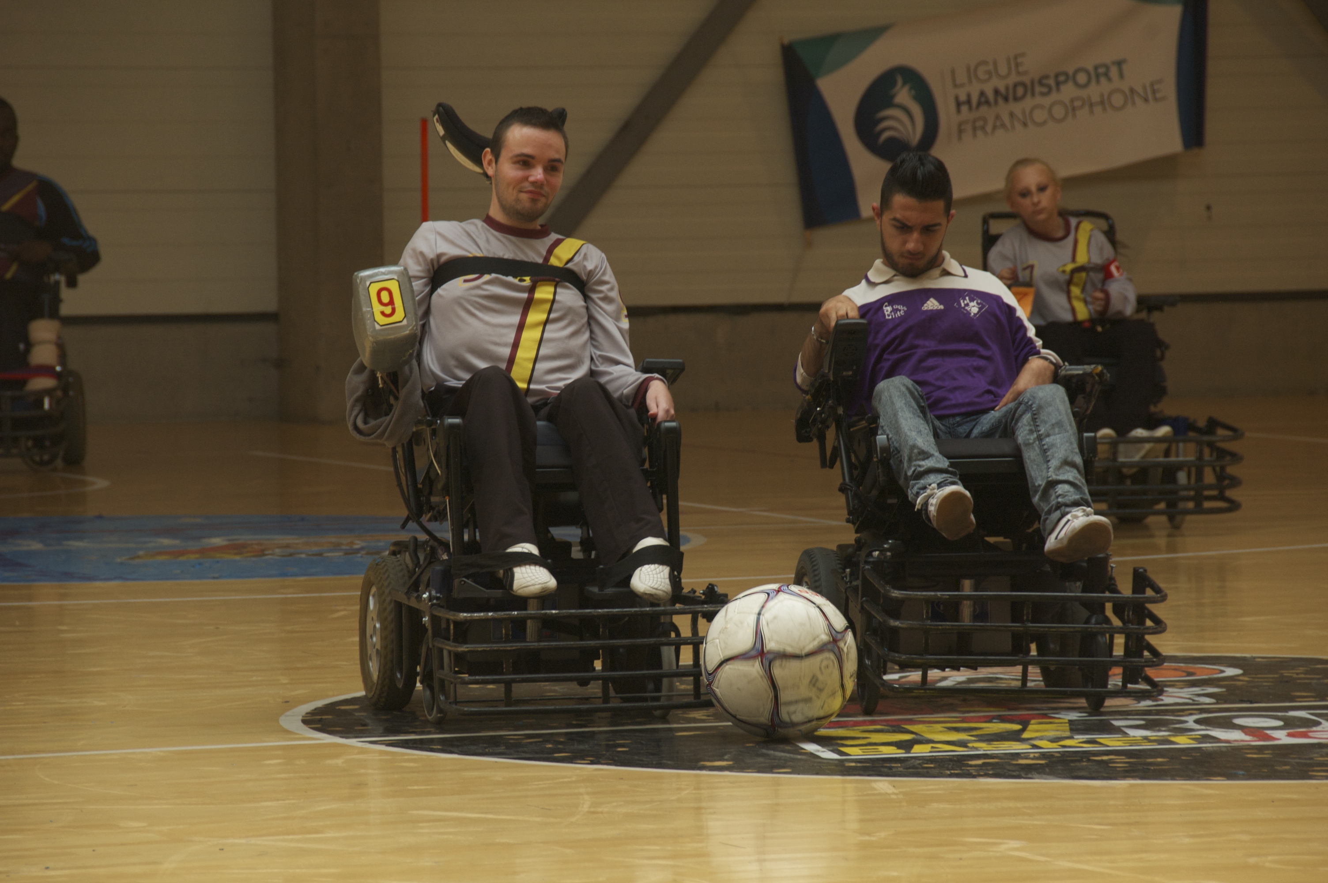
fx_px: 8293
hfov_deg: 9.2
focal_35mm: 225
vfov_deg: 6.1
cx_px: 664
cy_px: 442
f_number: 7.1
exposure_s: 1/200
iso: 400
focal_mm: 150
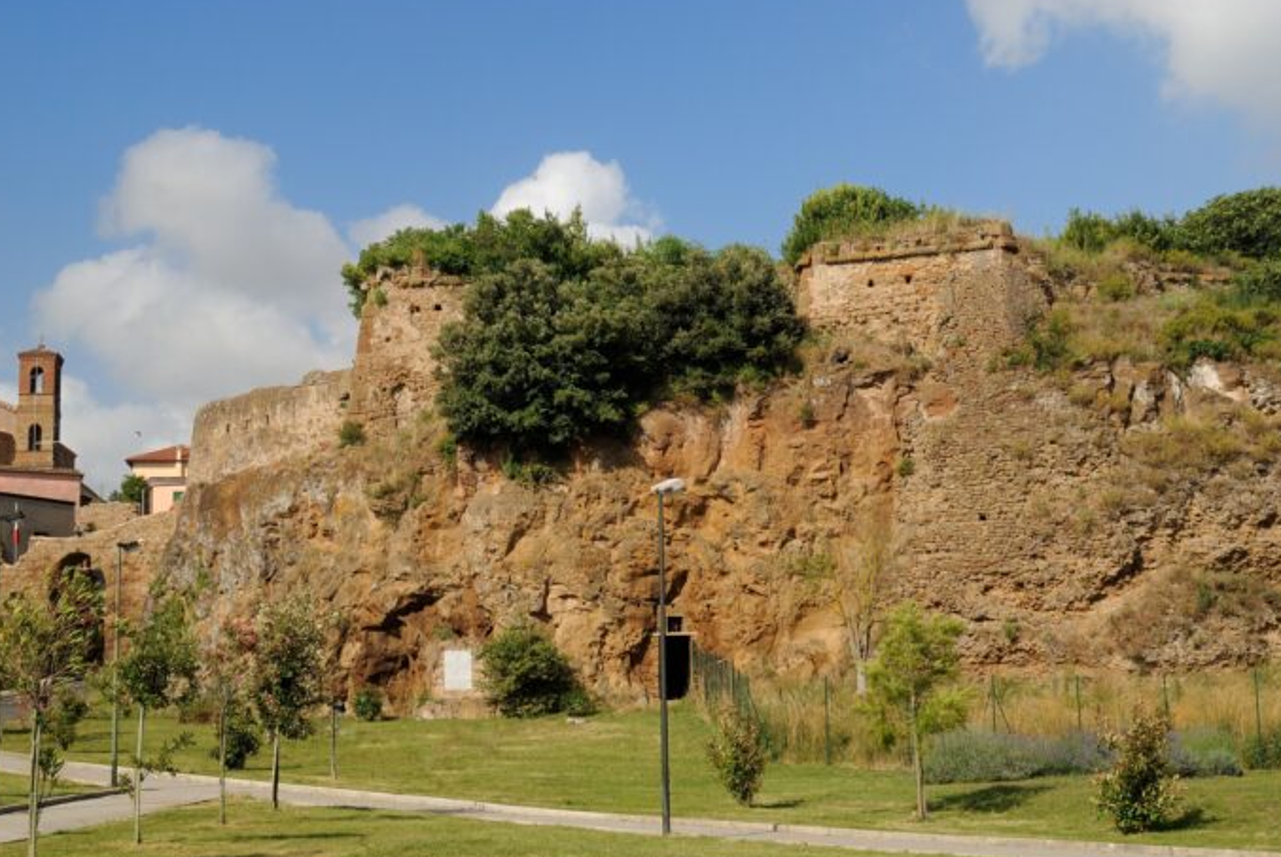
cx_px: 643
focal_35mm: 60
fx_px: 2122
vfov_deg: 22.8
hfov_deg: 33.6
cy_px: 463
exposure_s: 1/250
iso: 100
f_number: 5.6
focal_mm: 35
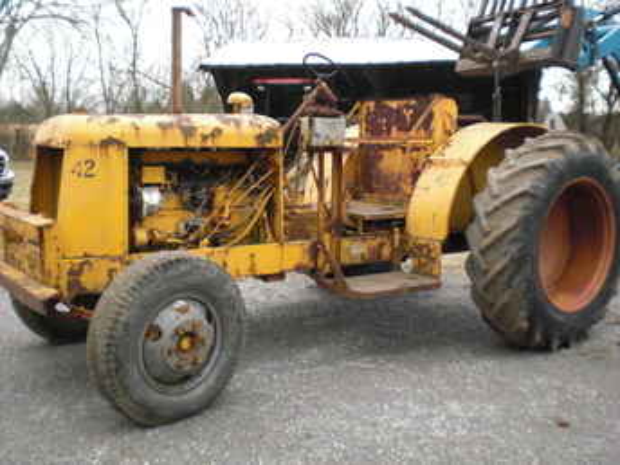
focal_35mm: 38
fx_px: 681
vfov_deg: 37.7
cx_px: 310
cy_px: 232
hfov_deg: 49.0
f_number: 3.1
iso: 200
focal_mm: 6.3
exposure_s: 1/60
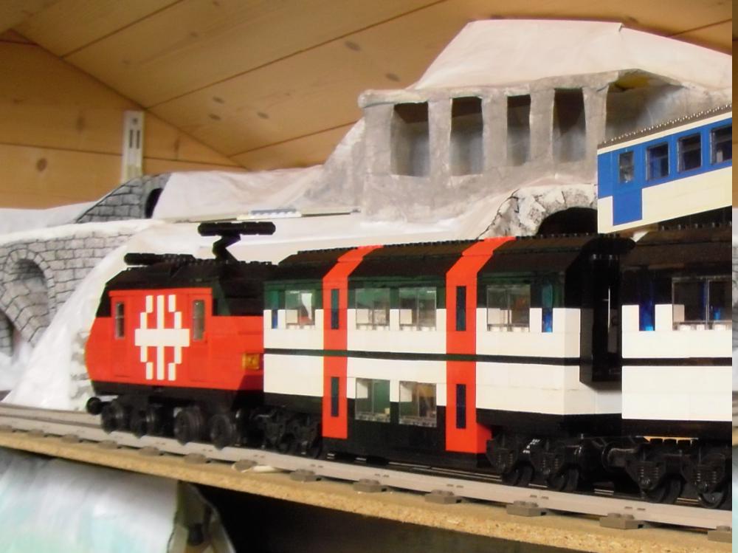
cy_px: 276
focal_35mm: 38
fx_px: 810
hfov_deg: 49.0
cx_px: 369
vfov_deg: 37.7
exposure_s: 1/4
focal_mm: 6.7
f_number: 3.5
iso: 125
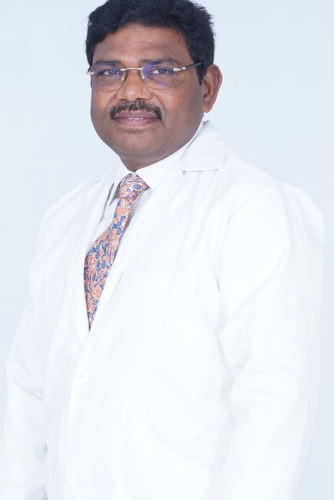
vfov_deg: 11.5
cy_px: 388
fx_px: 2491
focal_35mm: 179
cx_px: 145
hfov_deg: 7.7
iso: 500
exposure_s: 1/160
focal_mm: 86
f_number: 9
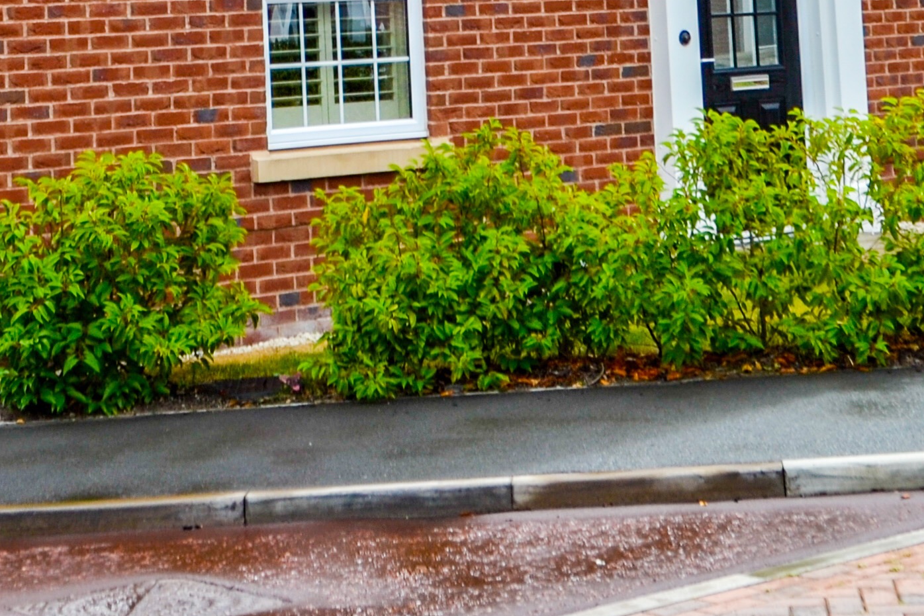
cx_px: 392
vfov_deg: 13.1
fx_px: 2541
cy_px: -311
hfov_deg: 20.6
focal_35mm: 99
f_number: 8
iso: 100
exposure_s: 1/250
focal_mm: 20
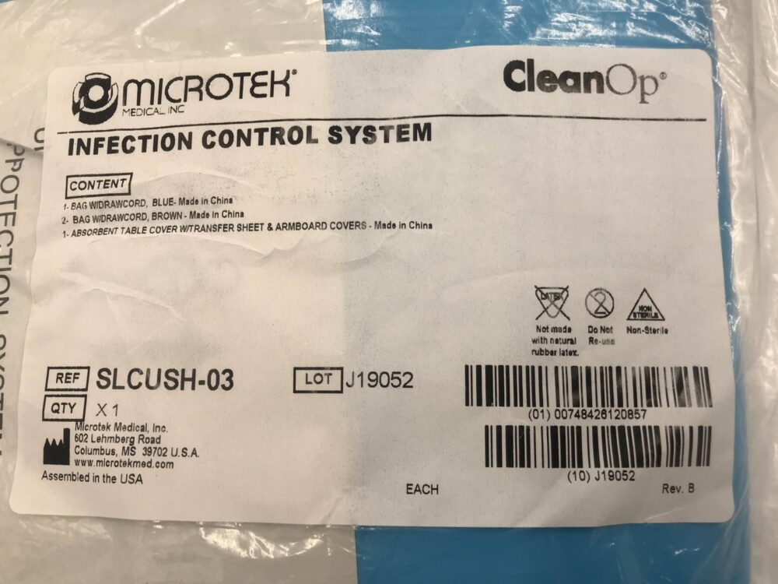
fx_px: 629
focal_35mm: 28
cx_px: 389
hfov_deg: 63.4
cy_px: 292
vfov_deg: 49.7
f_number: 1.8
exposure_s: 1/135
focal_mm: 3.99
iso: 20
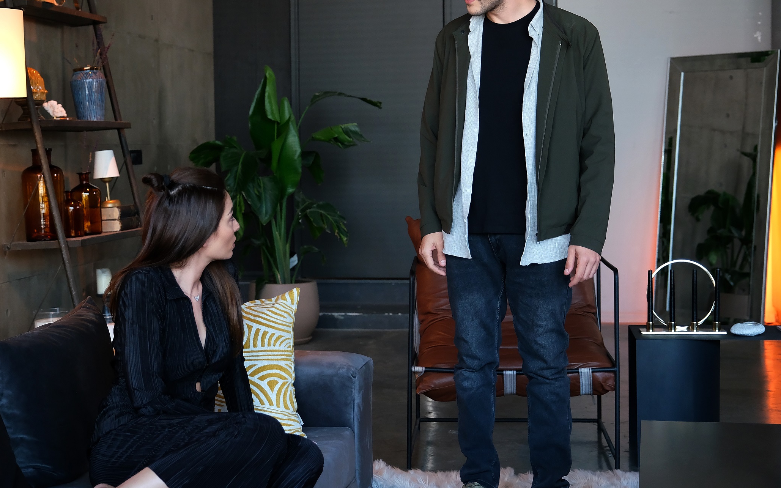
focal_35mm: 68
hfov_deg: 30.2
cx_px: 367
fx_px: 1447
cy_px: 196
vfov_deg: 19.1
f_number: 2.8
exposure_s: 1/125
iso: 1250
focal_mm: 36.5
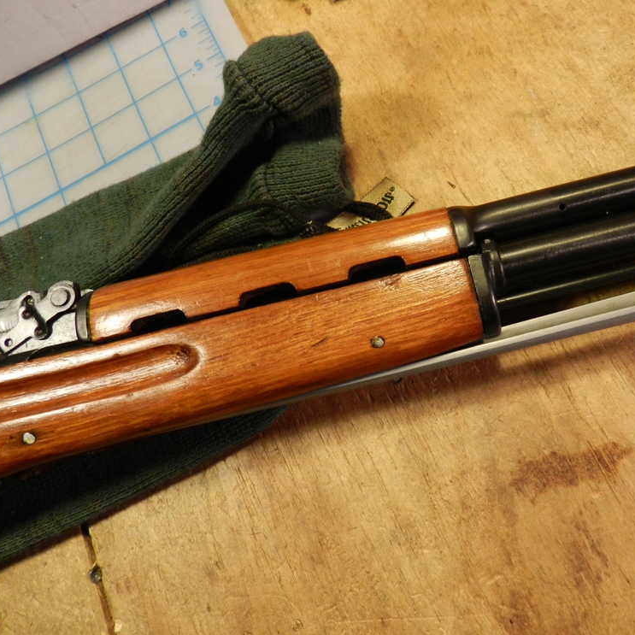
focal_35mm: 28
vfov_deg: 57.3
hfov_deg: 56.3
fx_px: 581
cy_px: 308
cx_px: 415
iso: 220
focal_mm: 4
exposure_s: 1/30
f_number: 3.4
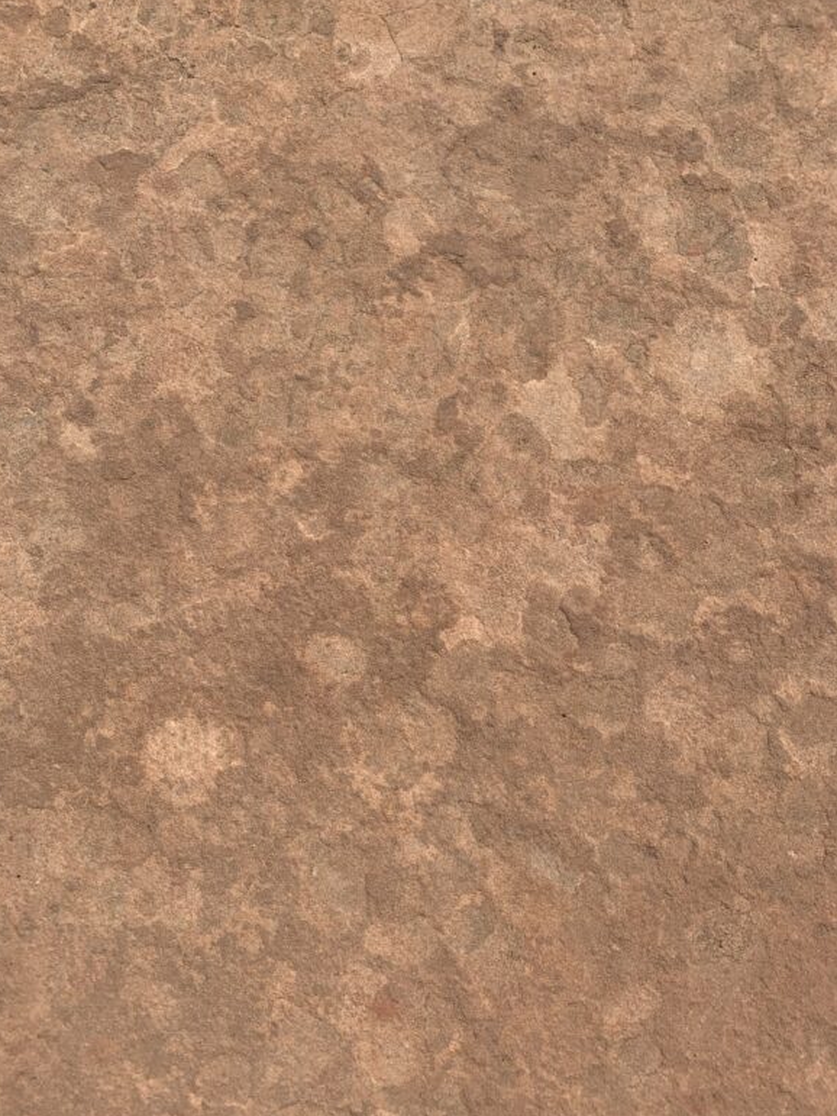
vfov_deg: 65.3
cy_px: 542
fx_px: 870
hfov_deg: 51.4
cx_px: 404
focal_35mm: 27
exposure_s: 1/4464
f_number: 1.8
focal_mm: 4.25
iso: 25
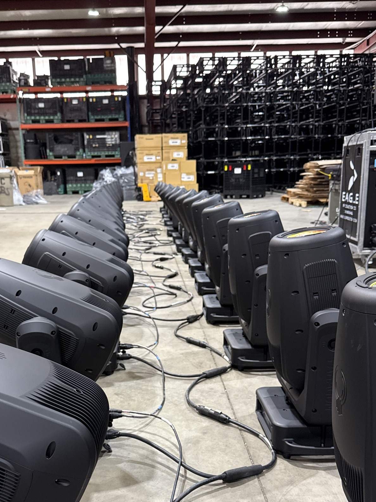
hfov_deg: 37.6
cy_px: 339
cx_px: 155
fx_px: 550
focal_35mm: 38
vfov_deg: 48.1
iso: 200
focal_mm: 6.76
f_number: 1.78
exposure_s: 1/117
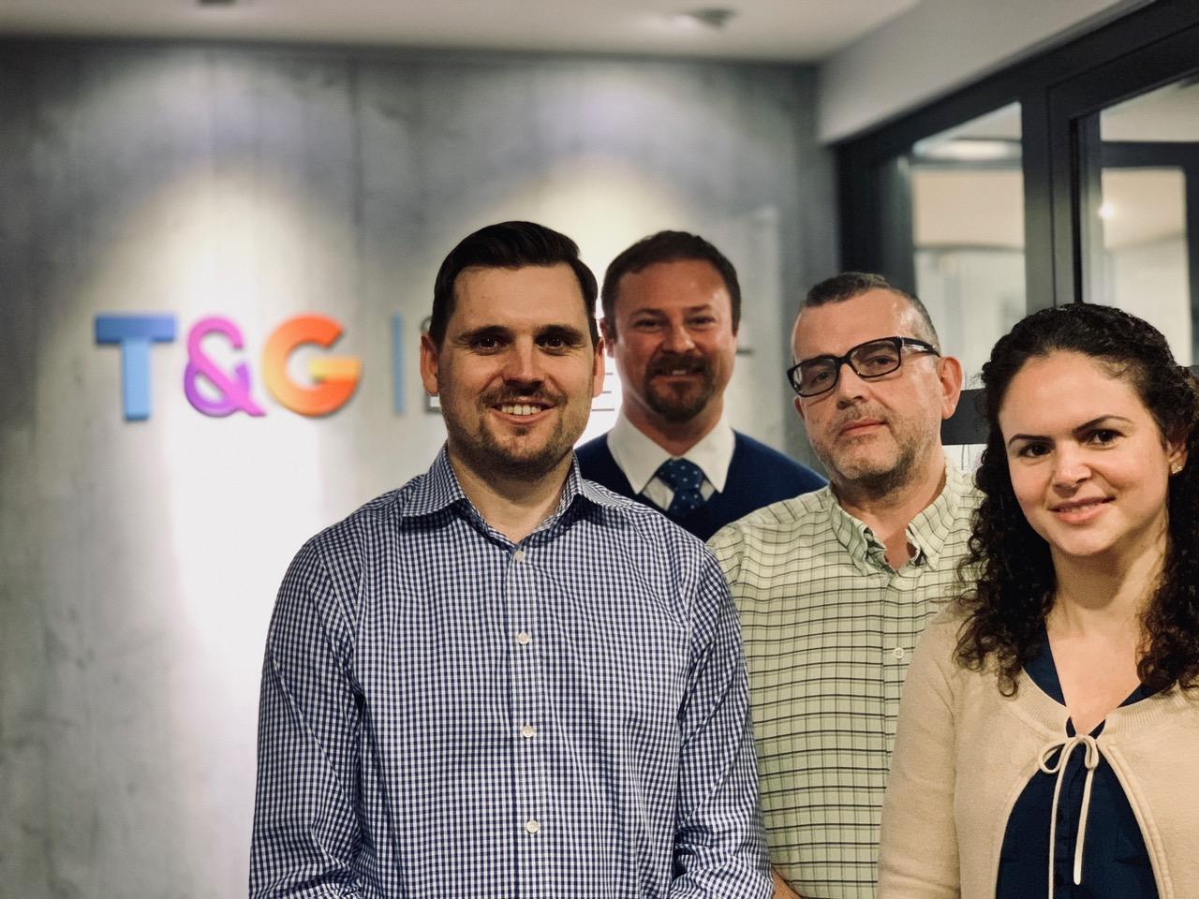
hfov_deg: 36.8
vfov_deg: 28.0
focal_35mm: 52
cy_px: 450
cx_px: 600
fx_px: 1801
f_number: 2.4
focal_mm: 6
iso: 400
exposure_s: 1/33
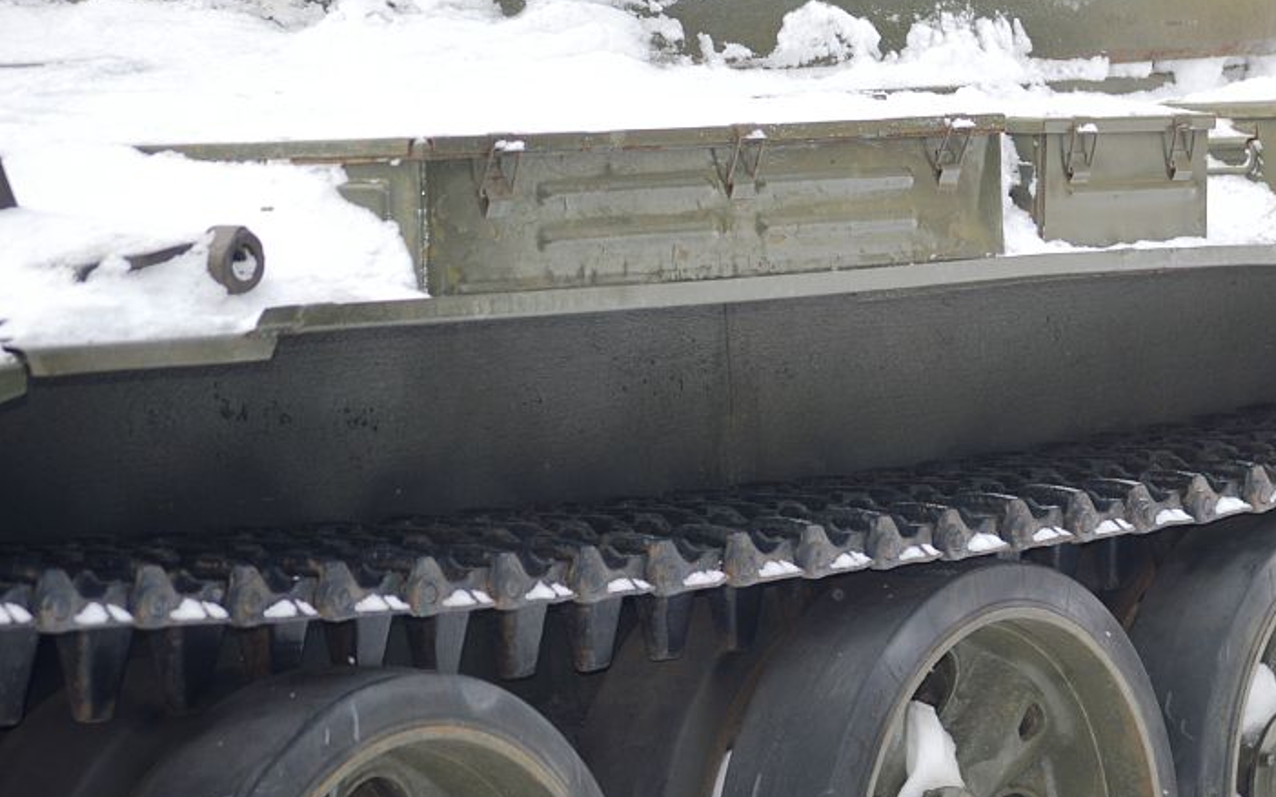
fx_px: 5003
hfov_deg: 14.5
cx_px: 1003
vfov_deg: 9.1
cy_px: 178
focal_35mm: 144
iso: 100
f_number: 4
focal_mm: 55
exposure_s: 1/160
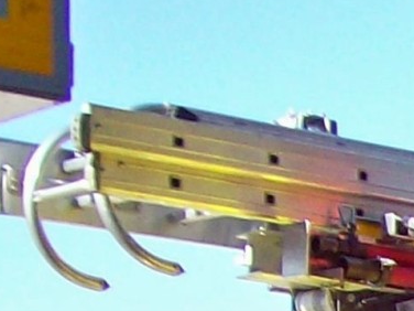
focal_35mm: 230
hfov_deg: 7.7
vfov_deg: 6.1
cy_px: 821
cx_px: 1166
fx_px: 2751
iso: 80
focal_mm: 6
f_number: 2.7
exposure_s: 1/436
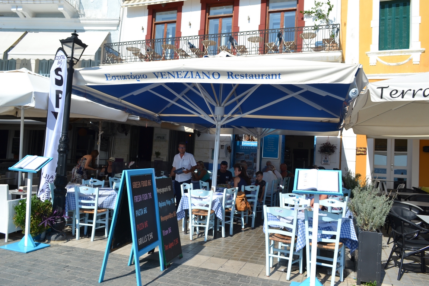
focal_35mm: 27
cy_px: 143
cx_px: 214
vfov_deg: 47.9
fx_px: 322
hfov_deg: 67.4
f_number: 8
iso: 100
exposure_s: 1/250
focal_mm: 18
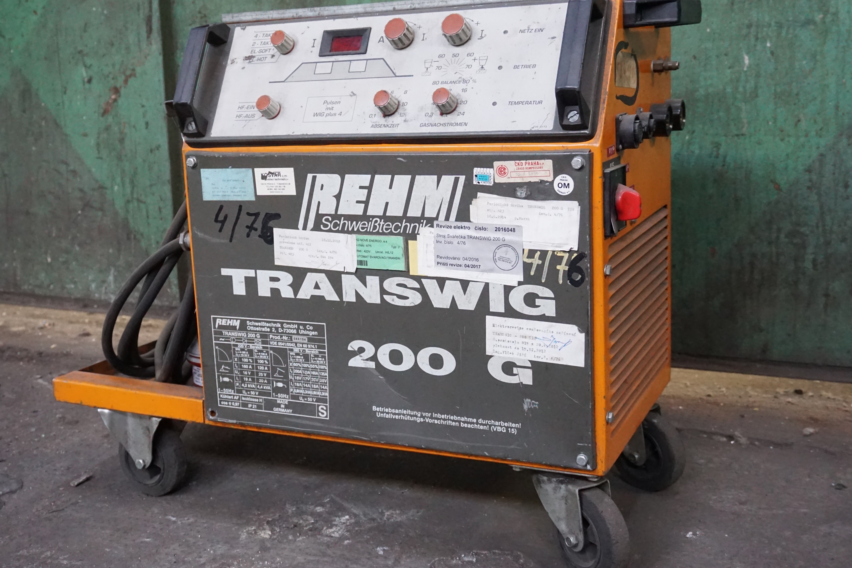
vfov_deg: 31.5
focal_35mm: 43
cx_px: 391
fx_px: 1007
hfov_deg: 45.8
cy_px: 260
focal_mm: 25
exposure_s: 1/50
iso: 3200
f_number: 4.5
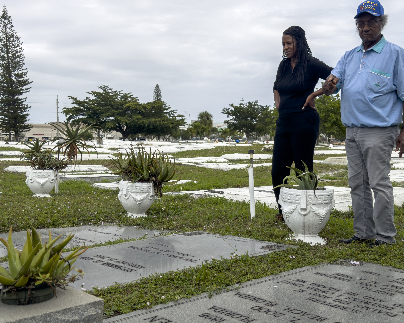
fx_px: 442
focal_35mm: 37
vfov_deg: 40.1
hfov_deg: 49.0
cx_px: 217
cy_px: 163
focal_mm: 6.86
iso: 100
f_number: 1.8
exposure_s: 1/5000
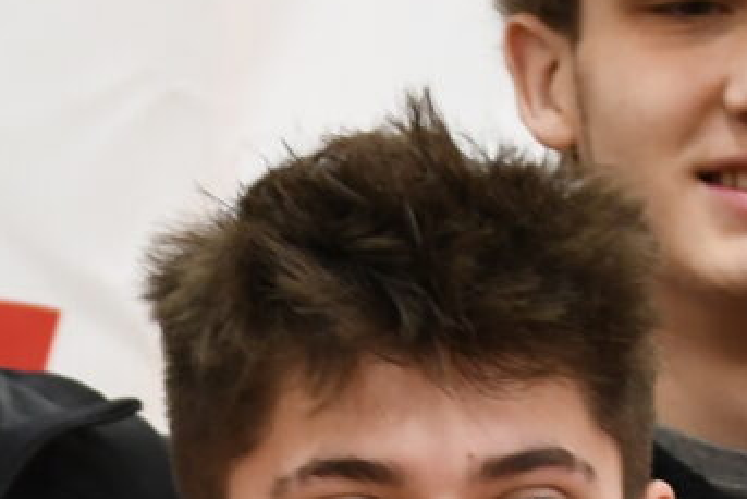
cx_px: 375
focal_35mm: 669
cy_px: 759
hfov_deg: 3.1
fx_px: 13887
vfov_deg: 2.1
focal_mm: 75
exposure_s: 1/50
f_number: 2.8
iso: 640
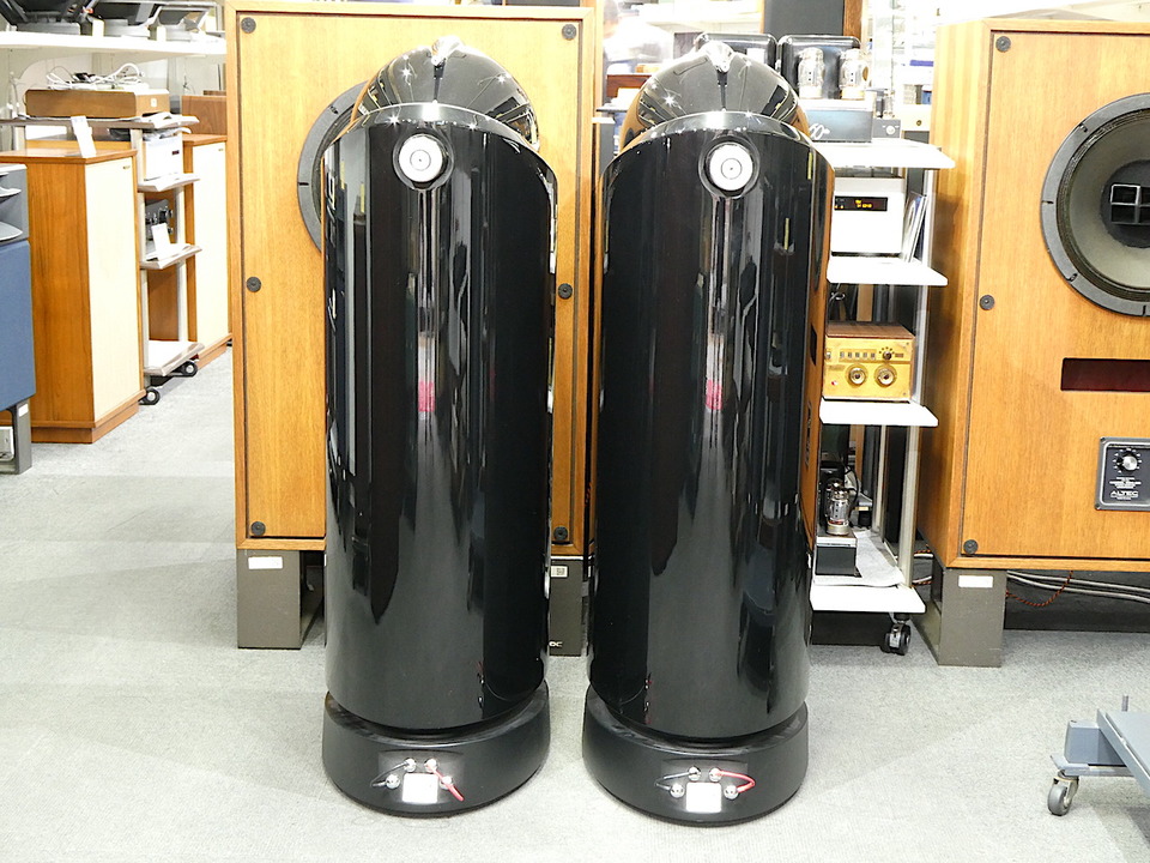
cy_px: 432
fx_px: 1661
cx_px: 575
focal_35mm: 50
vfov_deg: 29.1
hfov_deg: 38.2
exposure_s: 1
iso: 400
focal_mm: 9
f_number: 6.3
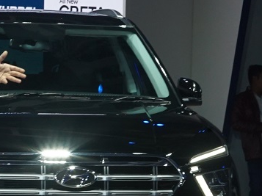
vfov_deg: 6.4
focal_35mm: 233
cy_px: 120
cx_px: 18
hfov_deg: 8.5
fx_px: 1762
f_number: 4
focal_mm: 64
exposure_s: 1/50
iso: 2000
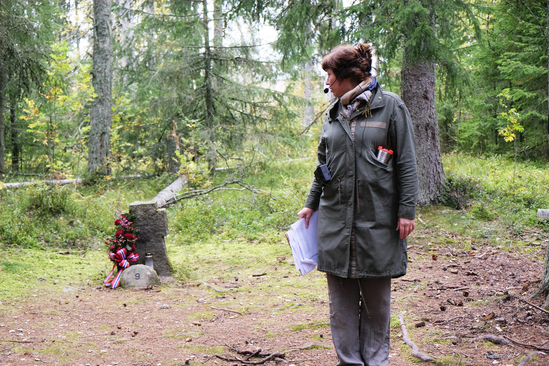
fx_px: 747
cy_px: 183
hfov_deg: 40.3
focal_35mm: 49
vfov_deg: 27.5
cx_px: 274
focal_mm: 32.9
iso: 1250
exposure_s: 1/60
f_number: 4
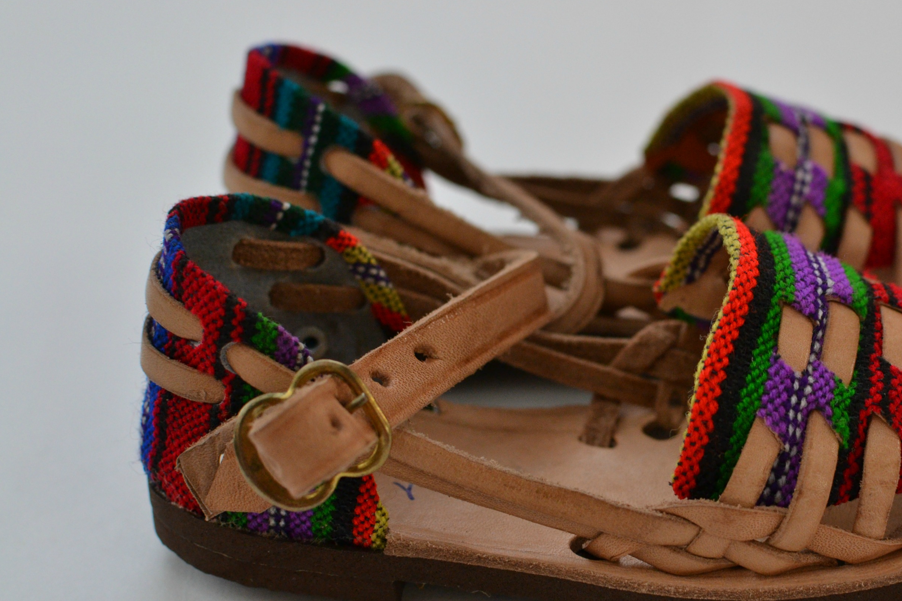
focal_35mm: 72
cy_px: 334
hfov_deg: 28.0
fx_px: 1796
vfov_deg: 19.0
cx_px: 589
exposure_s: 1/60
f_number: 4
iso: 800
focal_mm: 35
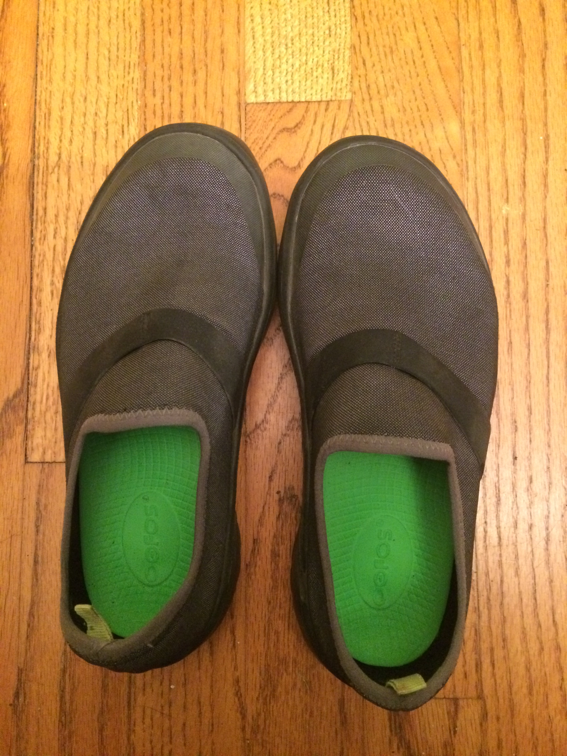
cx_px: 284
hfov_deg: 48.2
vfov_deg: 61.7
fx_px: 633
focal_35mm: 29
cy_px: 378
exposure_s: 1/15
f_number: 2.2
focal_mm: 4.15
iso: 640
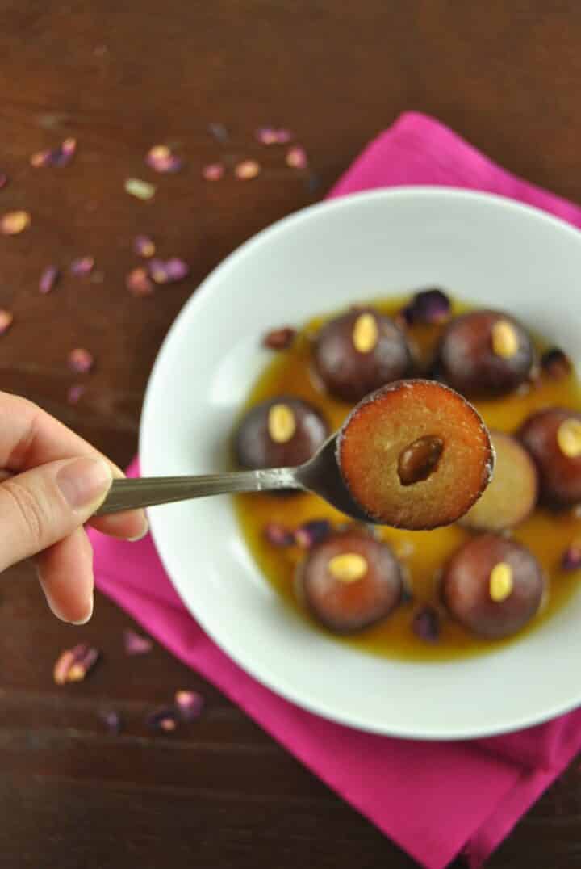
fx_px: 1159
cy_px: 434
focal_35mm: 48
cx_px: 290
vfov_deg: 41.1
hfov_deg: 28.1
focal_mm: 32
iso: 200
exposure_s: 1/50
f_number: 4.5
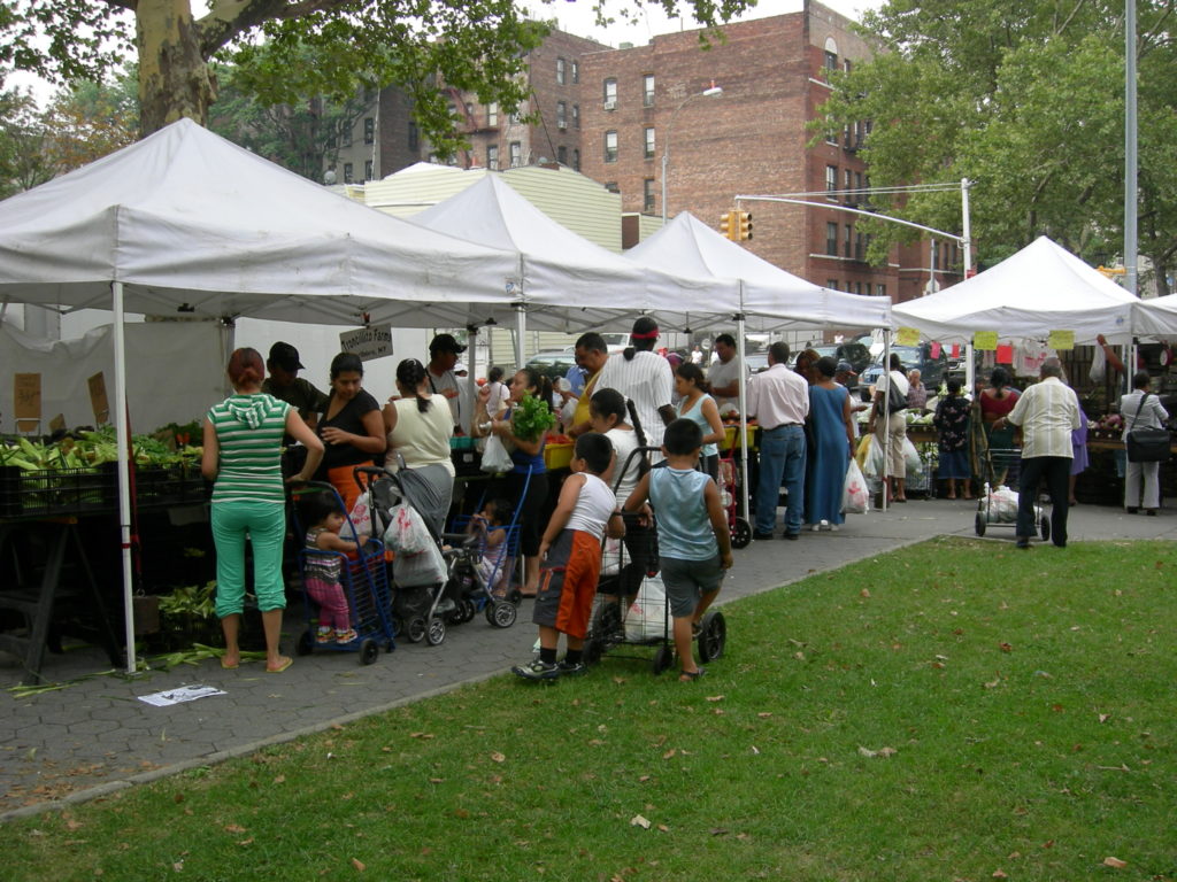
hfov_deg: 51.4
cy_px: 441
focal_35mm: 36
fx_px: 1224
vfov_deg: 39.7
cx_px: 588
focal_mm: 7.5
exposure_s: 1/118
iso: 64
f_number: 4.3
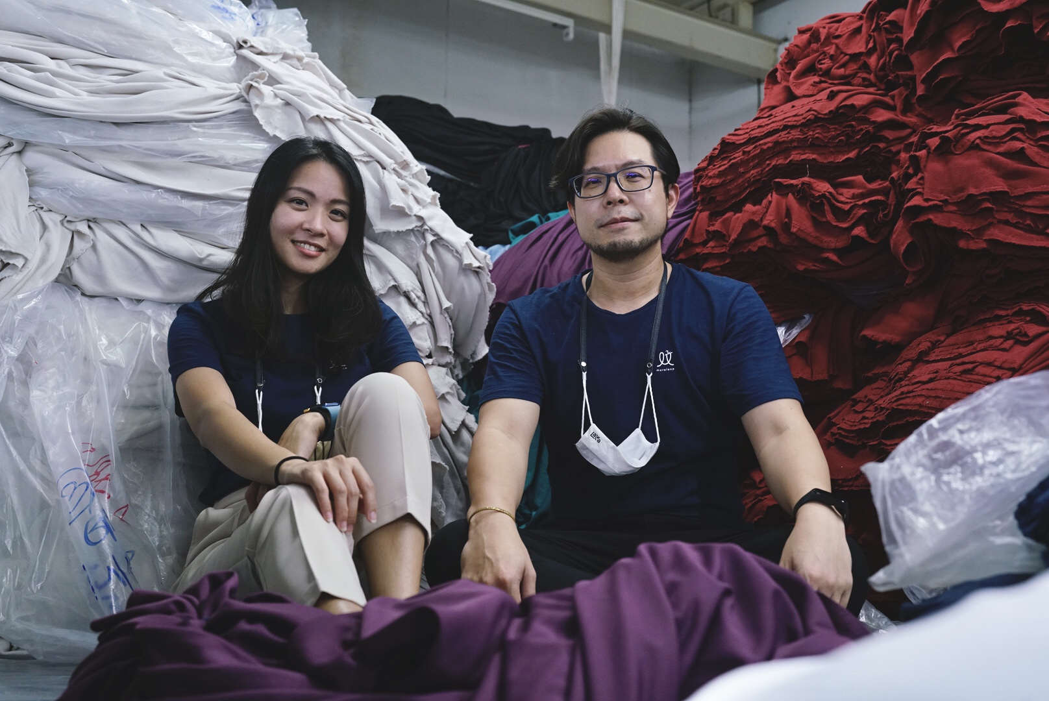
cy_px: 350
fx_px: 1021
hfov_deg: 54.4
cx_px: 524
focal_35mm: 35
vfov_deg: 37.9
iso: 2000
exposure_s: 1/100
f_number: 4
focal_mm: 35
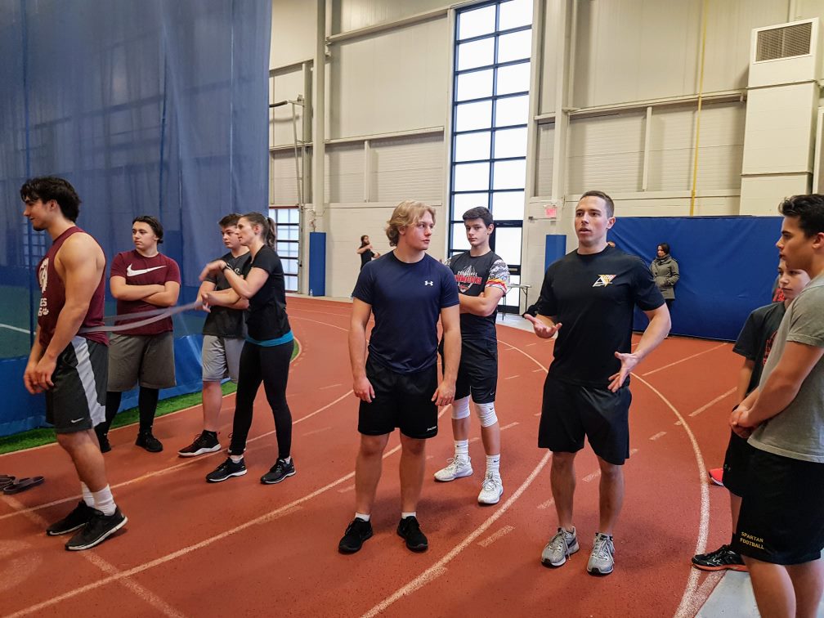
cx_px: 412
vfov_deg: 53.1
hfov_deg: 67.3
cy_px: 309
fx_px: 619
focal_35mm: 26
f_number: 1.7
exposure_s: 1/40
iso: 160
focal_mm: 4.3
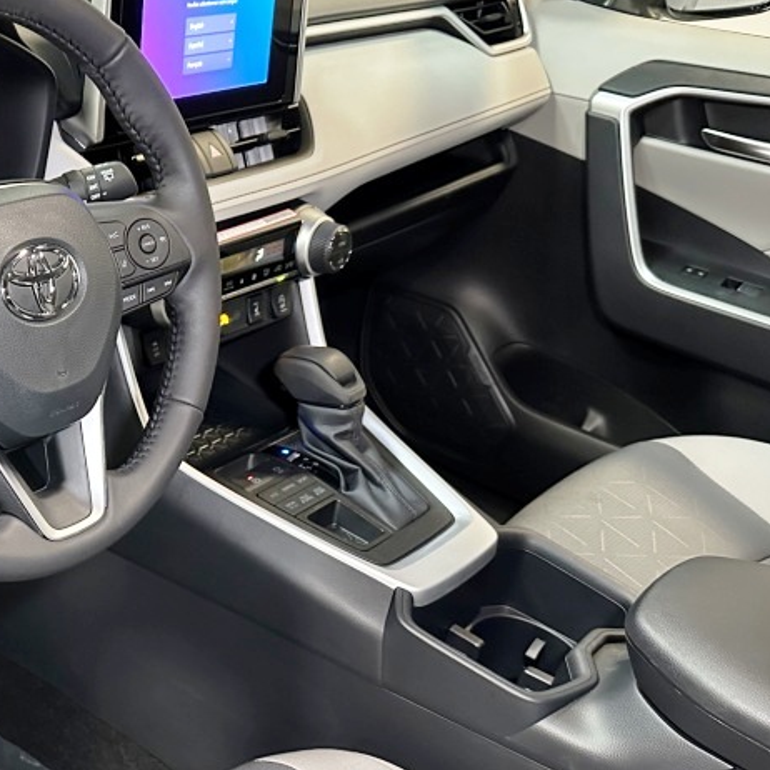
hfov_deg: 33.5
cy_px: 505
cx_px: 30
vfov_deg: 35.7
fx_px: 1183
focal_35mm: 47
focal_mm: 6.86
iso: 1000
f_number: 1.78
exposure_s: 1/40
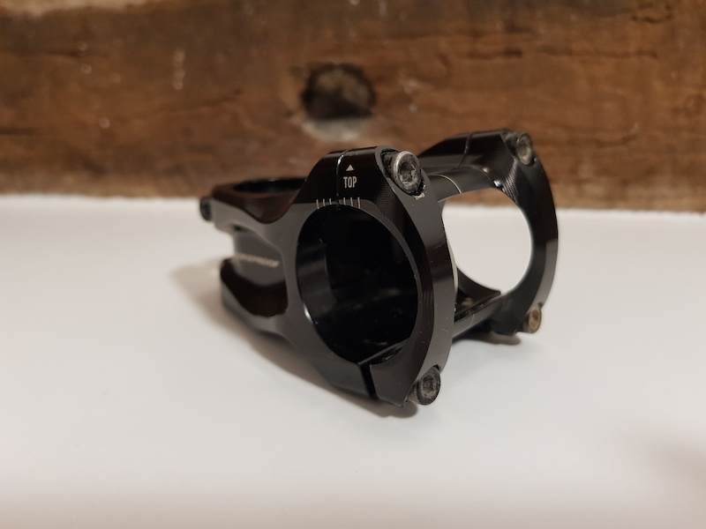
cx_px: 353
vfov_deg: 53.1
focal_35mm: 26
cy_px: 264
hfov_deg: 67.3
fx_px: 530
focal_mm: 4.2
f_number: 1.7
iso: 250
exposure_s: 1/33
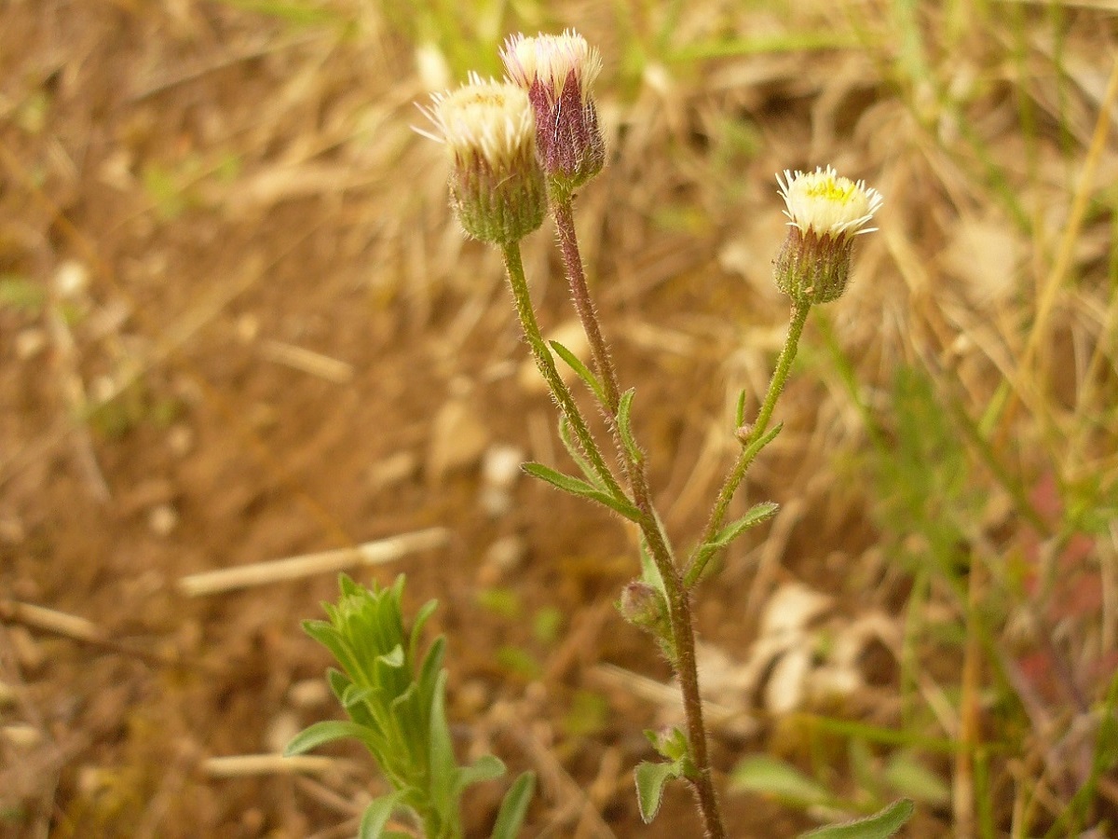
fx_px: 1130
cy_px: 420
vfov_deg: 40.7
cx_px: 559
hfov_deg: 52.6
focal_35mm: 35
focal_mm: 5.8
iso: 100
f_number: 2.8
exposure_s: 1/200
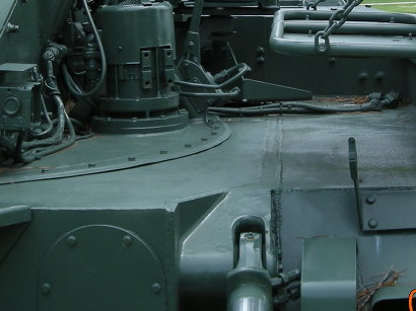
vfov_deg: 13.3
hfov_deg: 17.9
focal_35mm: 110
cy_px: -5
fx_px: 1321
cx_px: 218
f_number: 3.1
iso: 50
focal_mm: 7.1
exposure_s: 1/457
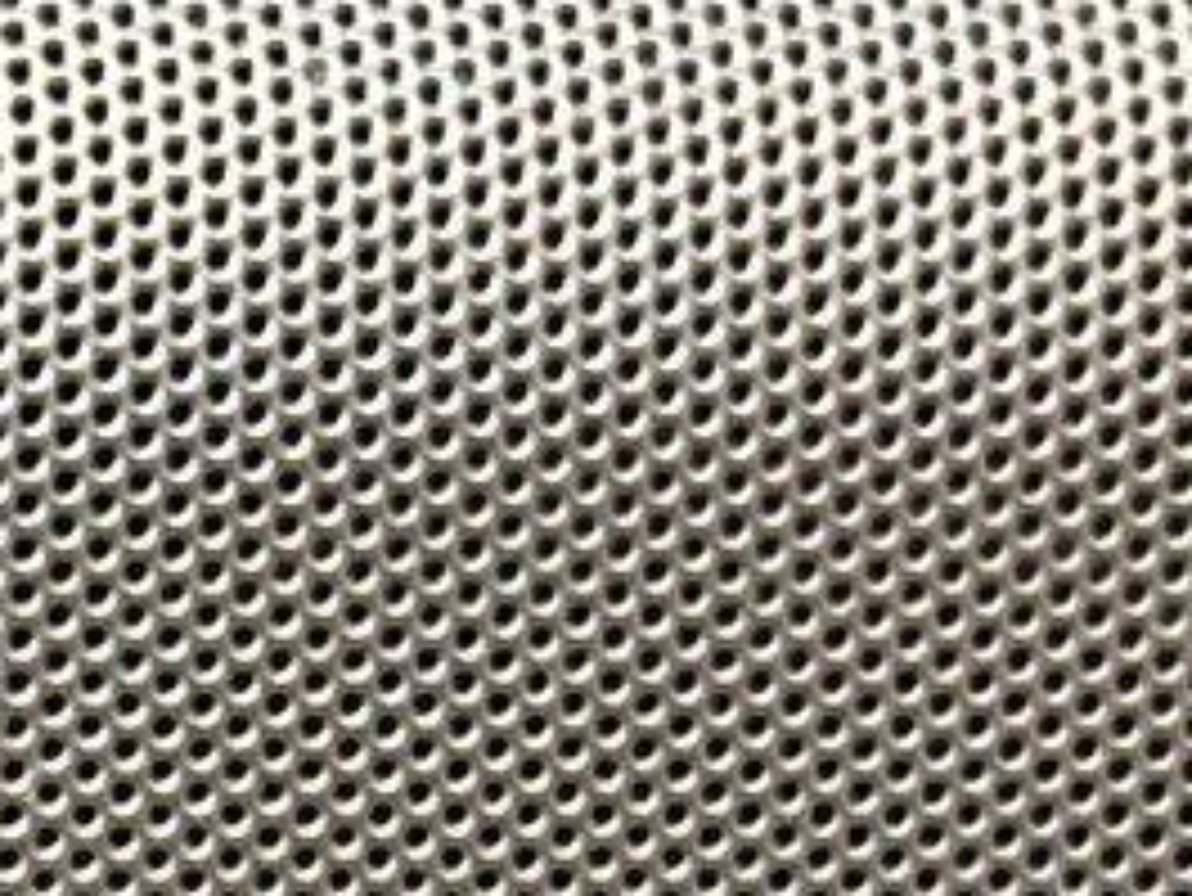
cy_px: 2134
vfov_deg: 7.1
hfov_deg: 8.7
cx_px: -2083
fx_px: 6752
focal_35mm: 196
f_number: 1.5
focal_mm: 5.7
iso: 640
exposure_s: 1/40
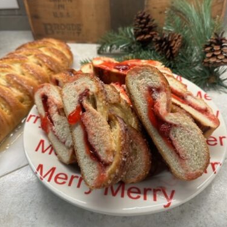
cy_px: 104
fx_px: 215
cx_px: 115
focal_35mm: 29
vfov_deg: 55.5
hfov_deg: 55.6
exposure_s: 1/120
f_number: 1.78
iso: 160
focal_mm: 6.86
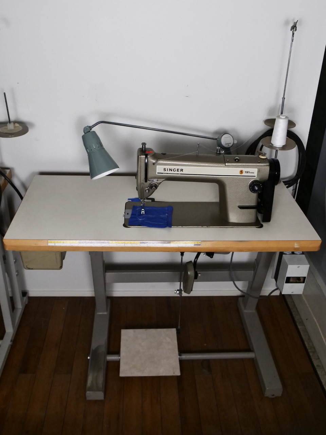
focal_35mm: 24
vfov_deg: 71.6
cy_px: 218
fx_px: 301
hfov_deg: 56.8
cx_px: 163
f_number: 5
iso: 1000
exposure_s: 1/60
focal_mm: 12
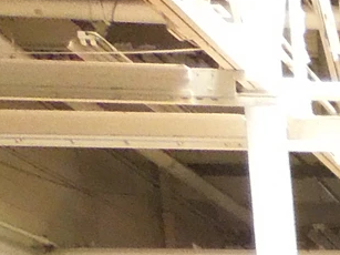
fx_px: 1600
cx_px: 990
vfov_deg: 7.7
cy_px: 824
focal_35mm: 163
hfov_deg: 9.6
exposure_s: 1/30
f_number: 3.3
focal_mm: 4.5
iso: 800
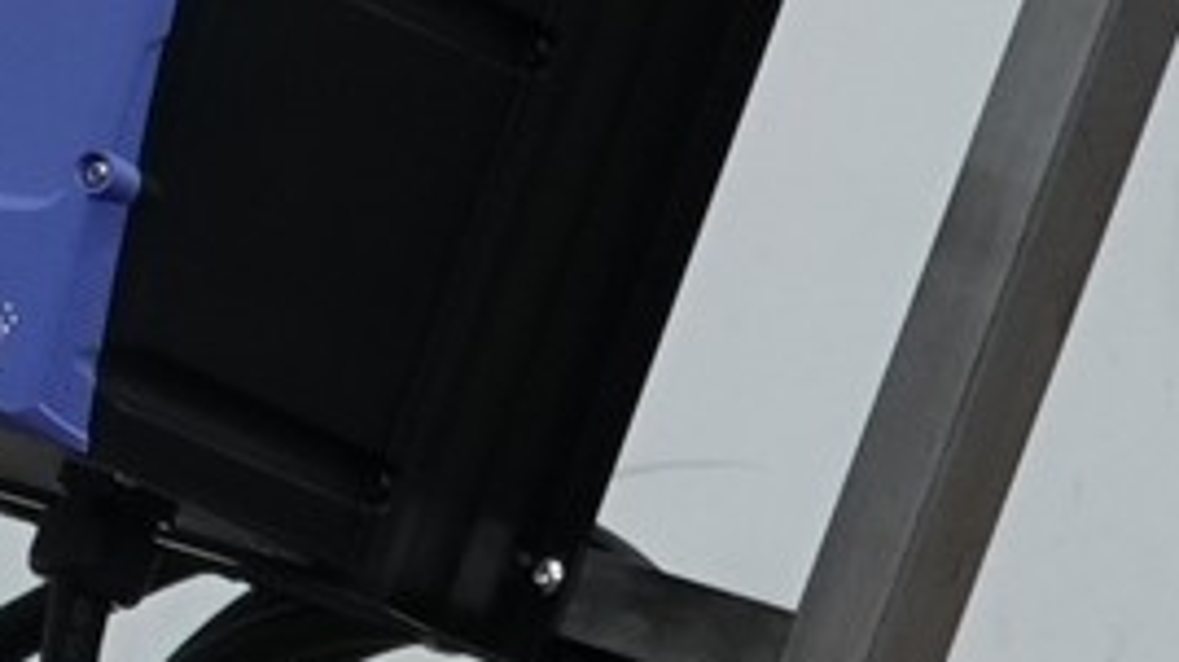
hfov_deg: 4.6
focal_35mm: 463
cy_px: 1019
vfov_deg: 2.6
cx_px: -1573
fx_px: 14467
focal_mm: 21.56
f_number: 4
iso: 320
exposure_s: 1/60
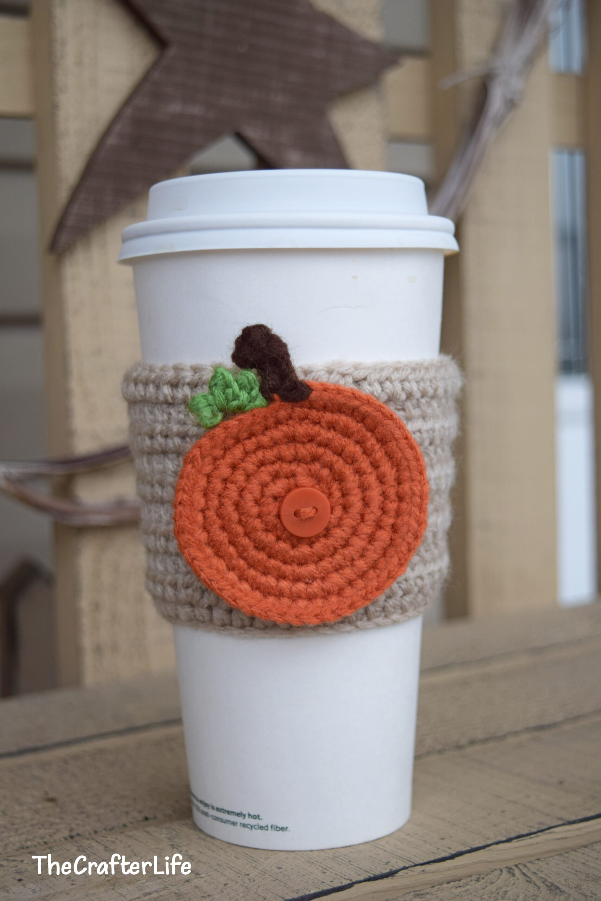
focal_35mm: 57
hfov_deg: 23.8
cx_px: 300
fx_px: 1427
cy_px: 450
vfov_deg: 35.1
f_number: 4.8
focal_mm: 38
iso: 250
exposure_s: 1/125
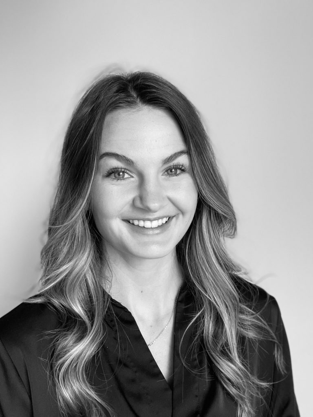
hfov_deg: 46.8
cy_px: 208
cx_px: 156
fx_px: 362
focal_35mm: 30
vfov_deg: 60.0
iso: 100
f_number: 2.2
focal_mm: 2.71
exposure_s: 1/60
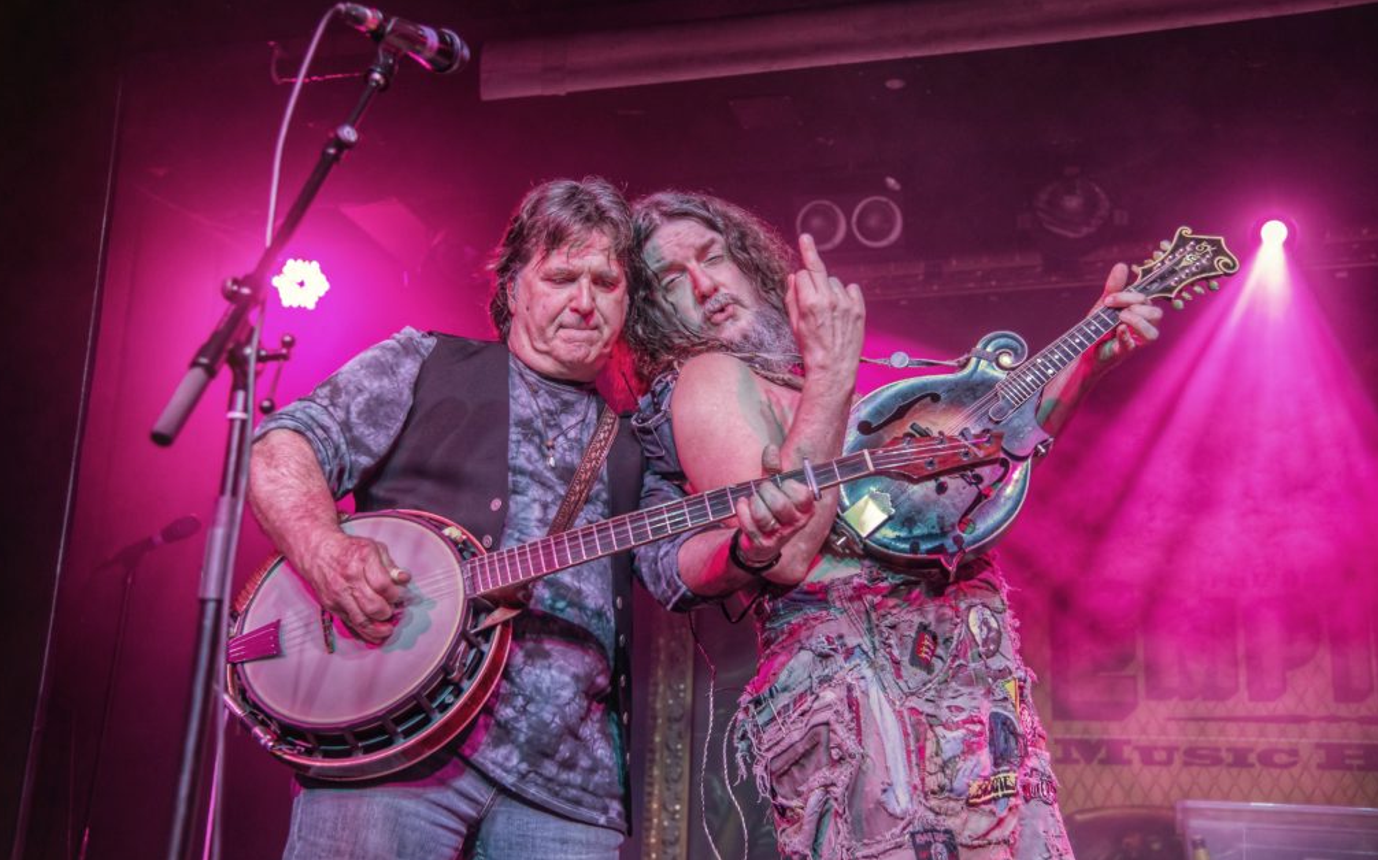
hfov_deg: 37.5
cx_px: 684
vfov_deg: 24.0
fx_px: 2027
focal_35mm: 54
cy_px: 400
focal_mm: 52
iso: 1600
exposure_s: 1/200
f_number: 4
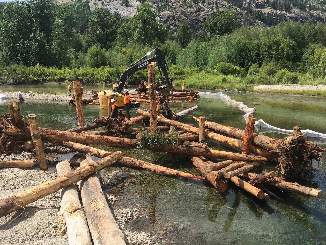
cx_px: 163
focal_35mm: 29
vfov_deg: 48.2
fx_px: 273
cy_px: 122
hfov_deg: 61.7
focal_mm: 4.15
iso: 25
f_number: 2.2
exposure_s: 1/1374
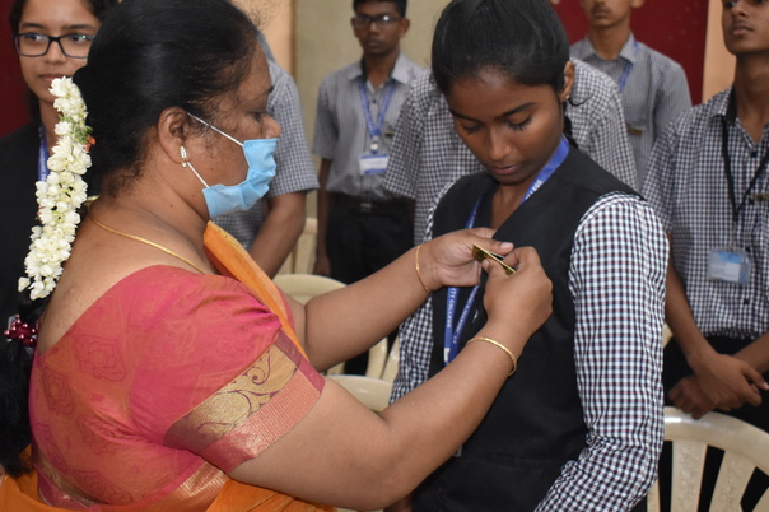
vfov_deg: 27.1
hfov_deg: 39.9
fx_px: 1060
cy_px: 212
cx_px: 373
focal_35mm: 50
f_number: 4
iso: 1600
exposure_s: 1/60
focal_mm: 25
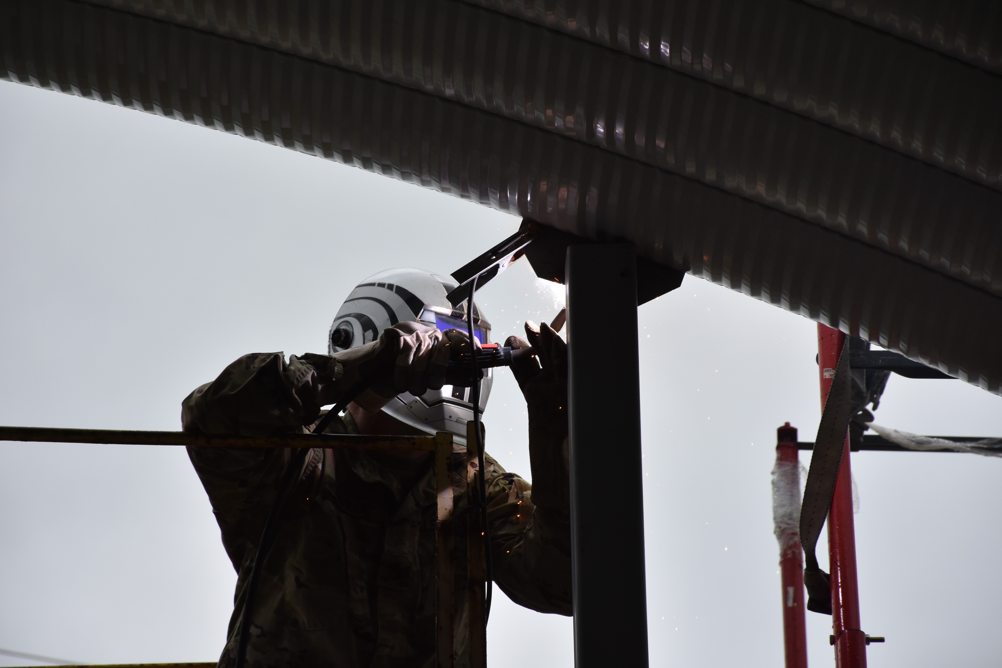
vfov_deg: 6.5
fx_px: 5845
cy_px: 334
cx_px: 501
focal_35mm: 210
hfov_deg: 9.8
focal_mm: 140
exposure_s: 1/1000
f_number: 8
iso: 500
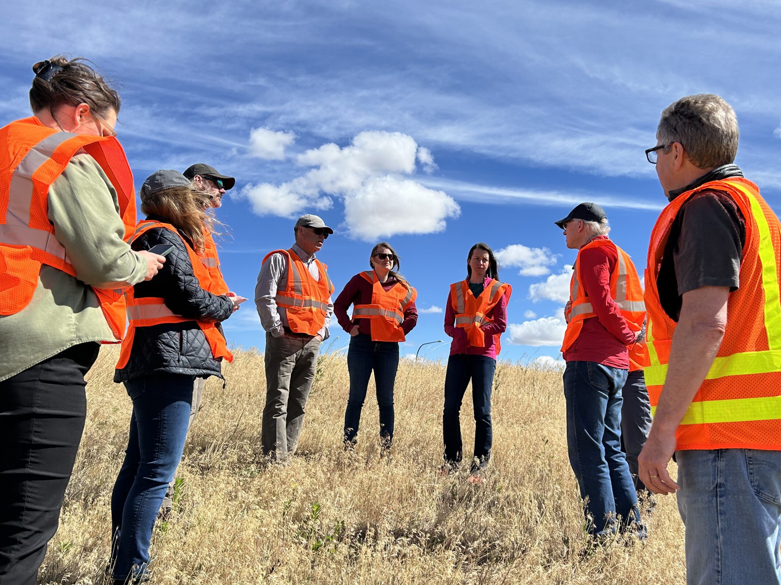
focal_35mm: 31
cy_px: 292
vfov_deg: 45.4
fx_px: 699
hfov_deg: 58.2
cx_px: 434
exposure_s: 1/5076
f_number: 1.5
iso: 50
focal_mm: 5.7
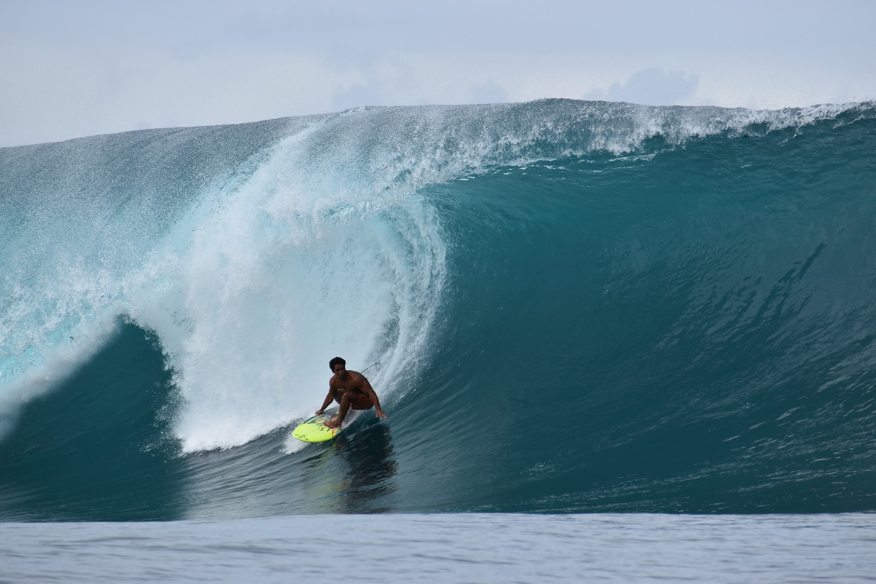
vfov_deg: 4.2
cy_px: 292
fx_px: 8029
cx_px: 438
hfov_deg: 6.2
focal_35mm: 330
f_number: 8
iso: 160
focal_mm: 220
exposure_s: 1/500
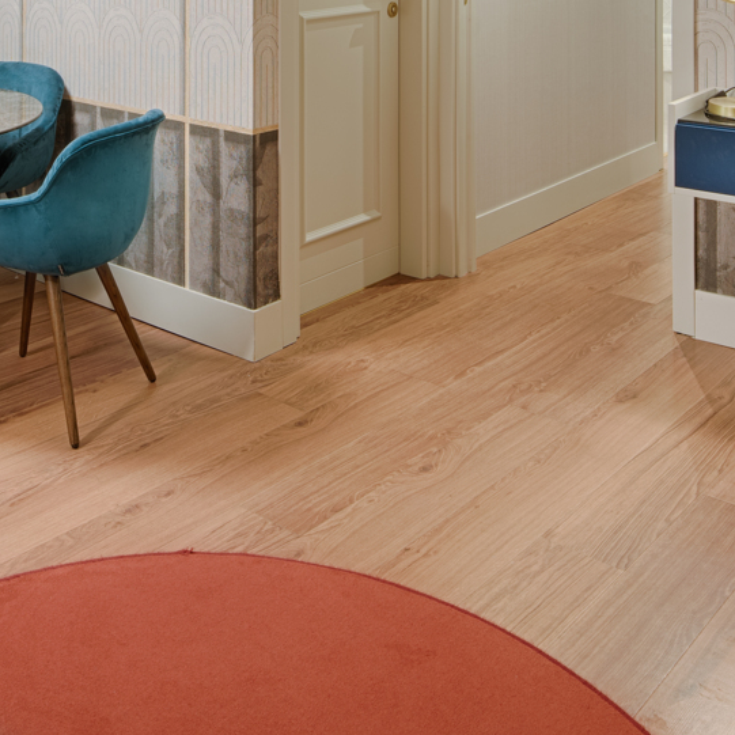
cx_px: 204
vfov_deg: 33.5
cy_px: -73
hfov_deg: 37.6
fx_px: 1057
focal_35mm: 44
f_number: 9
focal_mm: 14
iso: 31
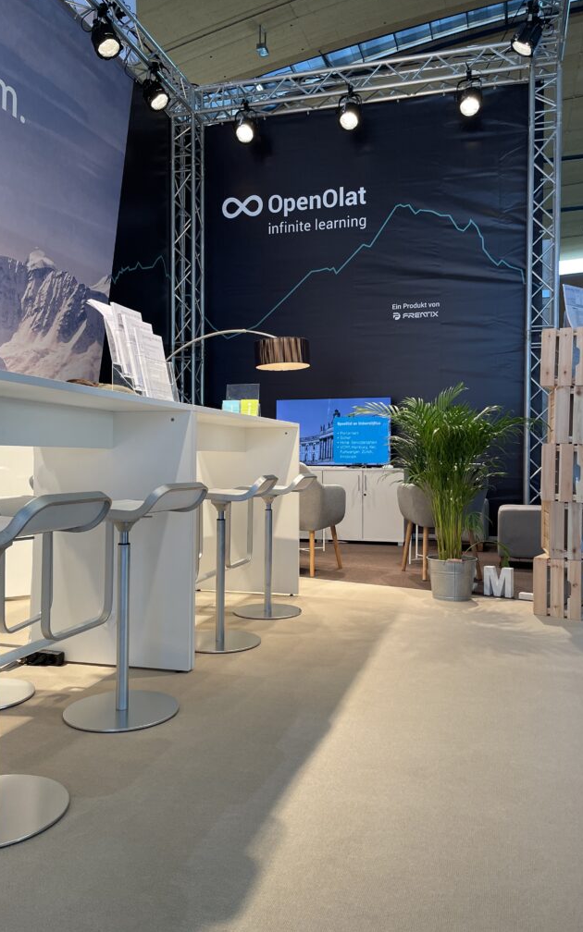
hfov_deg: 44.5
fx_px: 712
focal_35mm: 28
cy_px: 460
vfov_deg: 66.5
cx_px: 291
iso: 100
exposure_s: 1/100
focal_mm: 4.2
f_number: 1.6
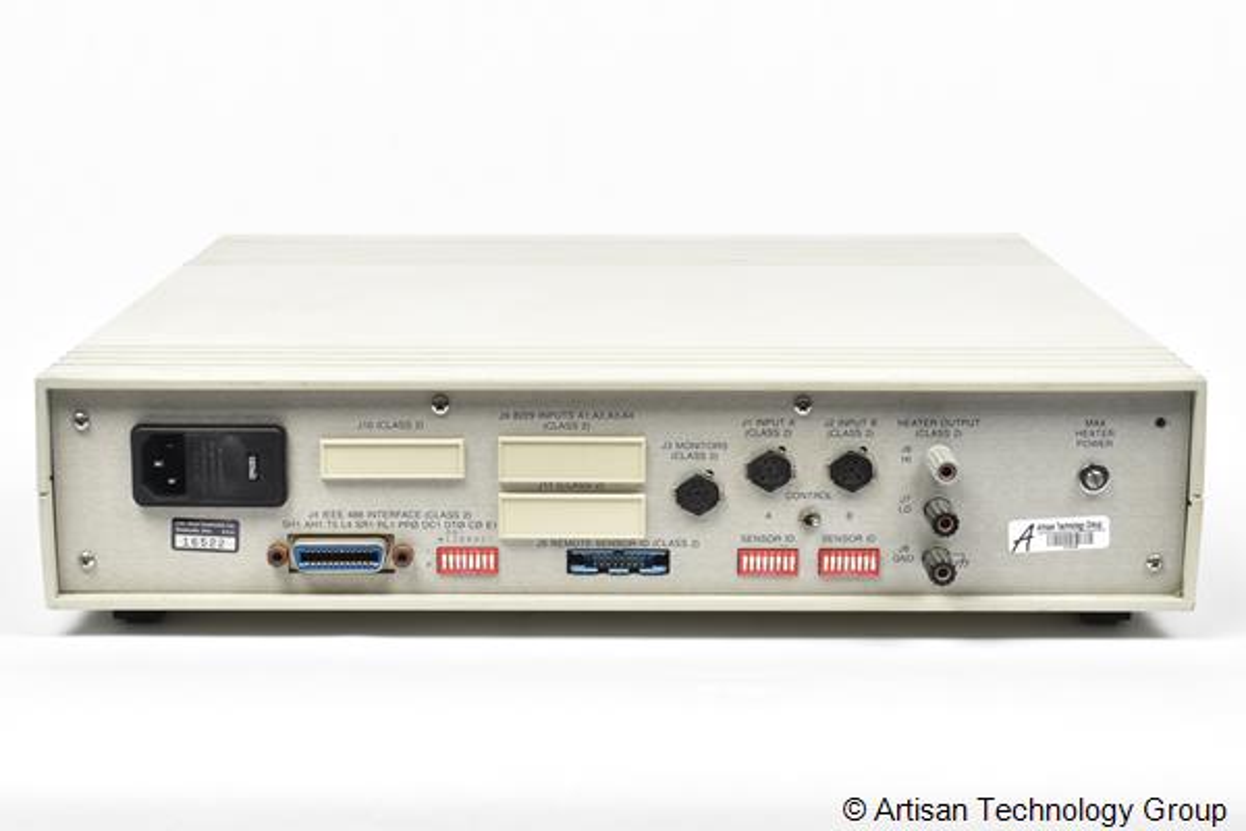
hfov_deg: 45.0
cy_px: 416
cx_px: 623
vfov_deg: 30.8
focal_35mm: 44
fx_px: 1505
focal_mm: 29
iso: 200
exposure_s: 1/200
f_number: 13
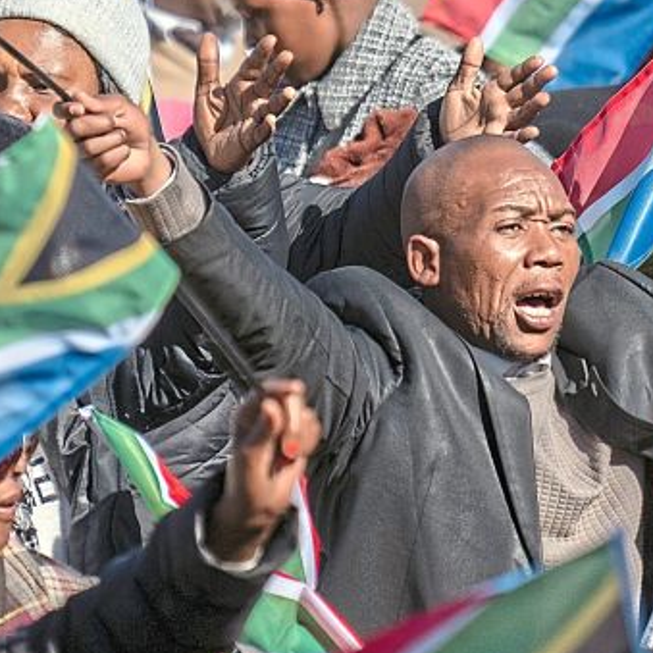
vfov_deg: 1.9
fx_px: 19870
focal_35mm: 931
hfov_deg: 1.9
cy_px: 368
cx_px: 539
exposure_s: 1/2000
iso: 200
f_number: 4
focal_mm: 200
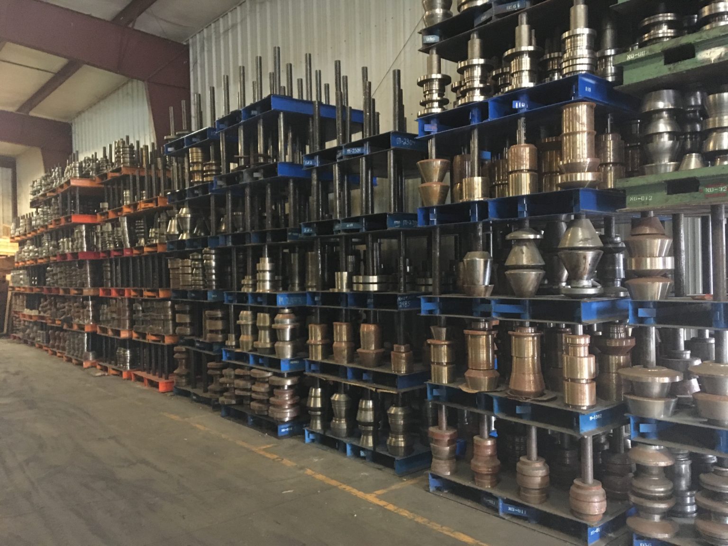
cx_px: 364
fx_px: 610
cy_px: 273
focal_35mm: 29
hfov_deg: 61.7
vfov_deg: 48.2
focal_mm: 4.15
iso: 400
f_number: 2.2
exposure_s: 1/15
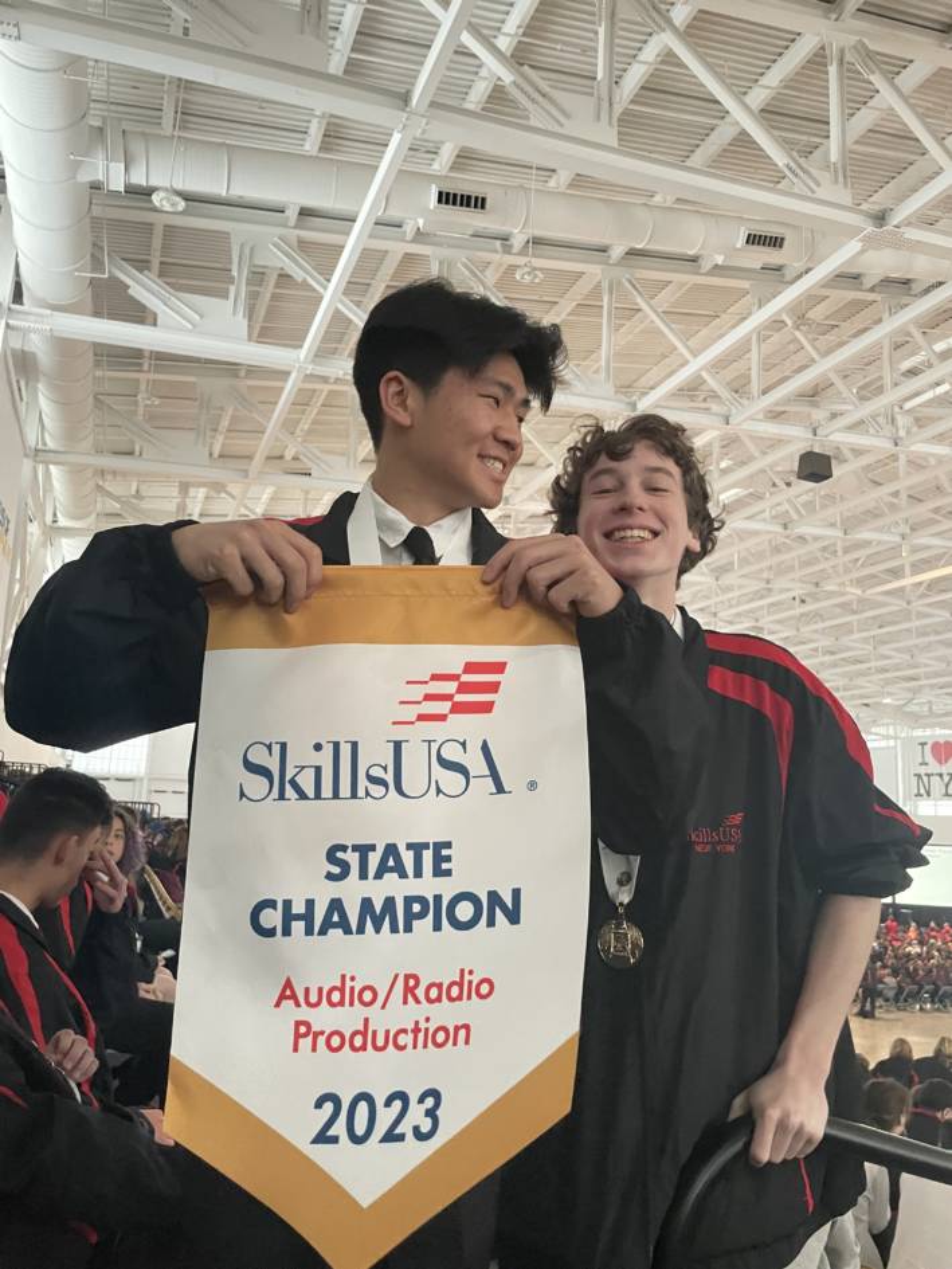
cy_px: 634
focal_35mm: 26
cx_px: 476
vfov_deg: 67.3
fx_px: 953
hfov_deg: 53.1
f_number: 1.6
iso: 500
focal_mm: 4.2
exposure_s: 1/46
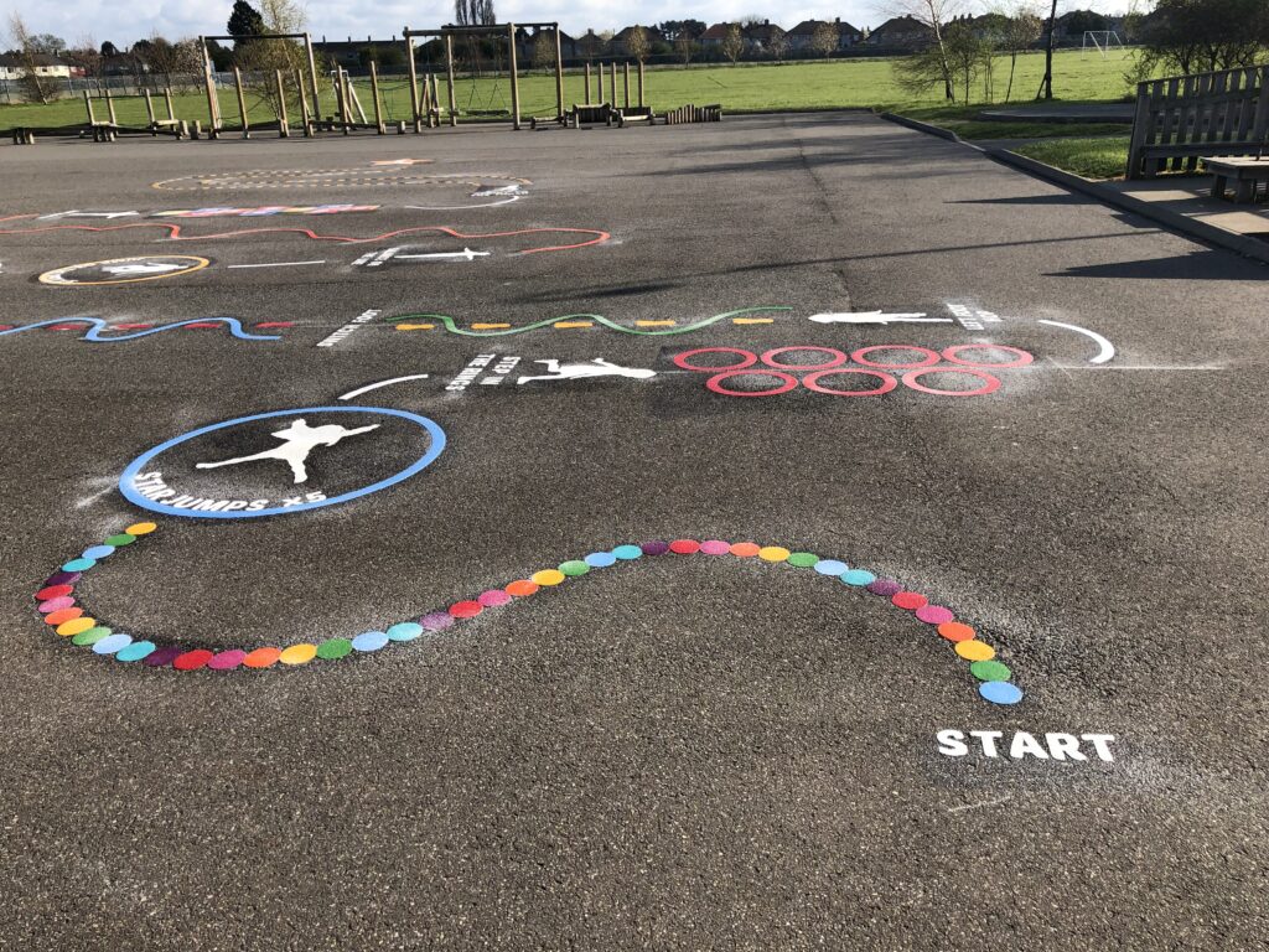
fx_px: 1026
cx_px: 634
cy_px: 476
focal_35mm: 28
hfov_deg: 63.4
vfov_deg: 49.7
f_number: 1.8
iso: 20
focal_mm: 3.99
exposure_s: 1/1143
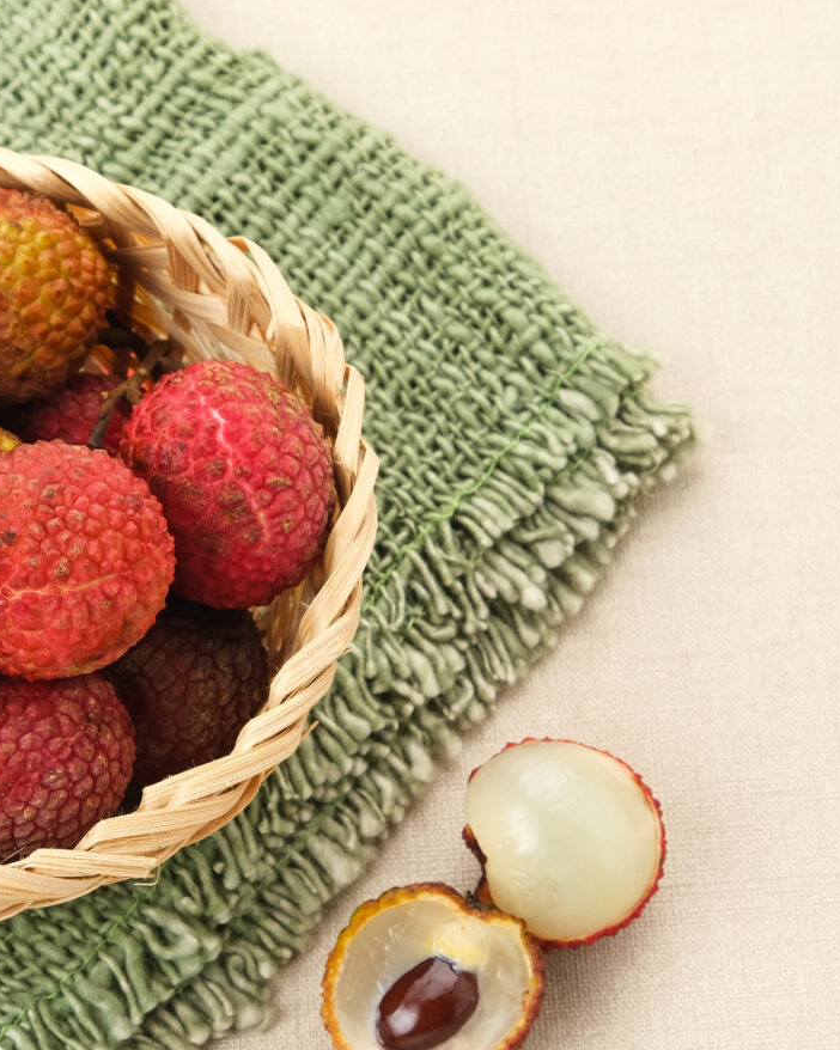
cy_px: 591
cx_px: 270
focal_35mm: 110
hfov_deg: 14.0
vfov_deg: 17.5
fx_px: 3420
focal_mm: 44.4
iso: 400
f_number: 11
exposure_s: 1/80
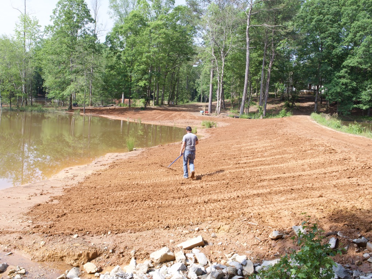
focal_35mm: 34
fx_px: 365
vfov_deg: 41.8
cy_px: 140
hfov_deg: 54.0
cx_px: 186
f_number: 13
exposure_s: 1/50
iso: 200
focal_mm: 16
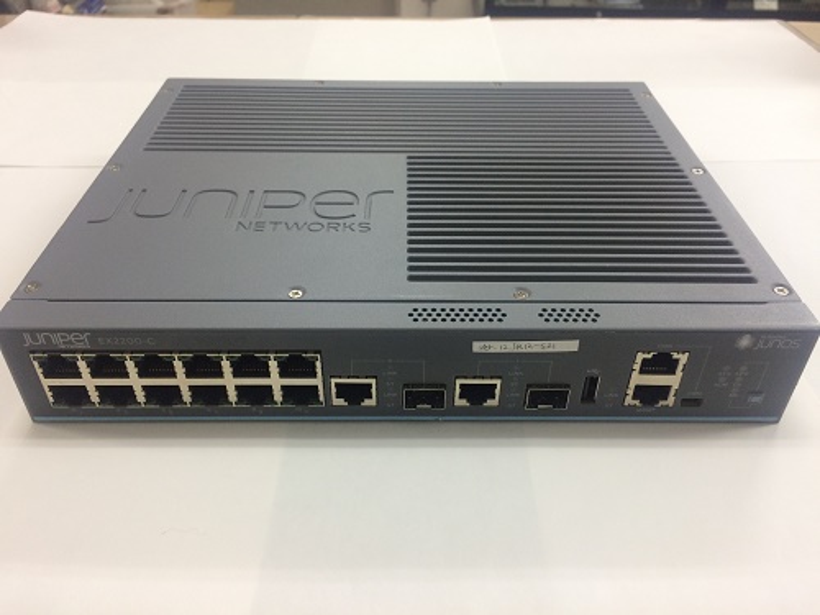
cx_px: 410
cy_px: 308
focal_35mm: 29
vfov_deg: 48.2
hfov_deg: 61.7
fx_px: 687
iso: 80
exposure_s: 1/33
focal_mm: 4.15
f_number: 2.2
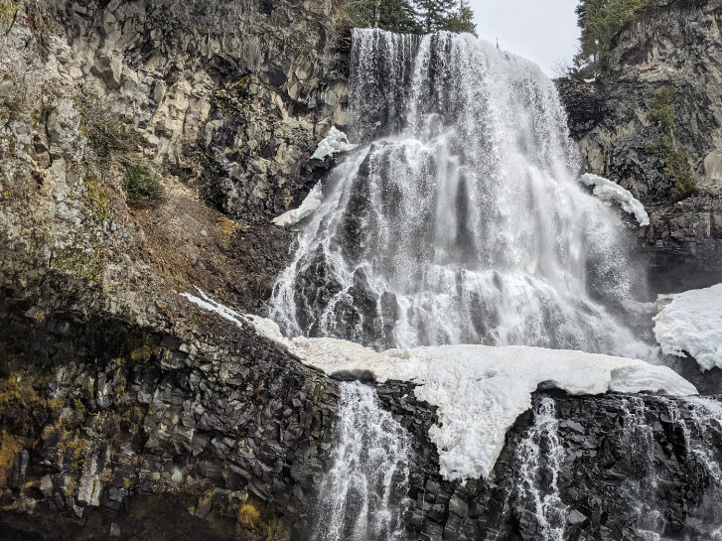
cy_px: 318
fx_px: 813
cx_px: 491
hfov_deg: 47.0
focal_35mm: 39
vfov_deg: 36.7
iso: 48
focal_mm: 4.4
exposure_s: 1/2611
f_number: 1.8
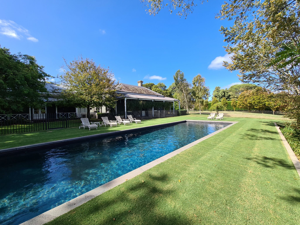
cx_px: 150
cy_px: 112
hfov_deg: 106.2
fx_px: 113
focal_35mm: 13
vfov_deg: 89.9
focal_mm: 2.22
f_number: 2.2
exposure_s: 1/824
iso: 64
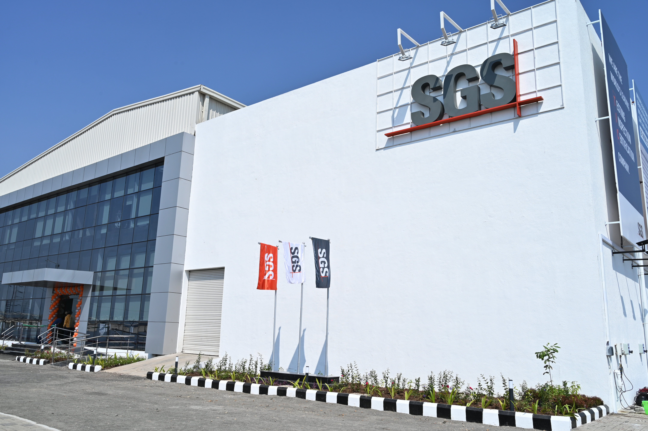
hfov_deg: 62.0
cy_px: 216
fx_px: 540
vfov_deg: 43.6
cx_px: 324
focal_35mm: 30
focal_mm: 30
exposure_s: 1/200
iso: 100
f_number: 11
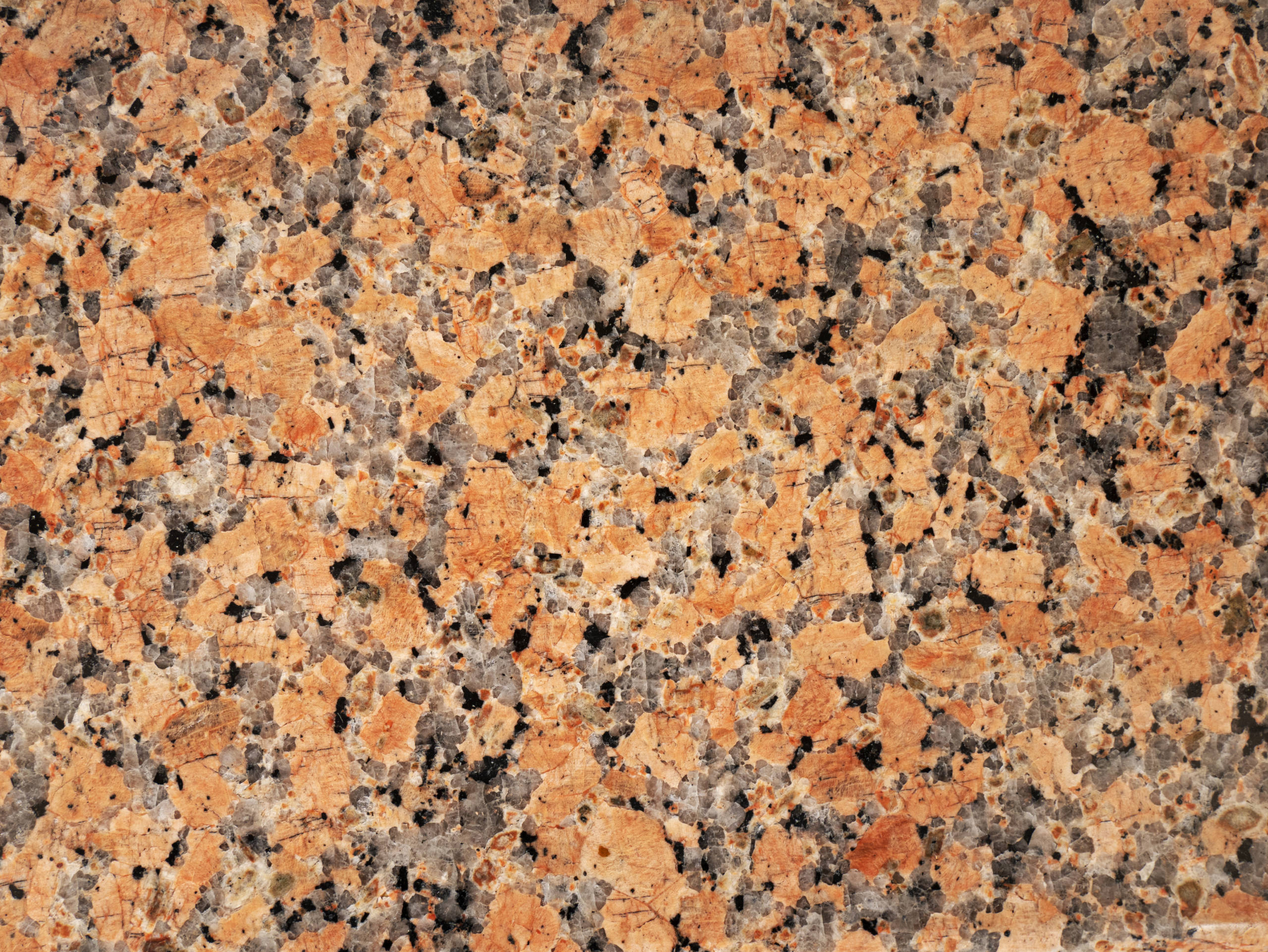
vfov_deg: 39.7
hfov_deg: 51.3
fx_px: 1319
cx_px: 634
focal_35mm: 36
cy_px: 476
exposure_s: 1/25
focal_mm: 18
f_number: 4.2
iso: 200
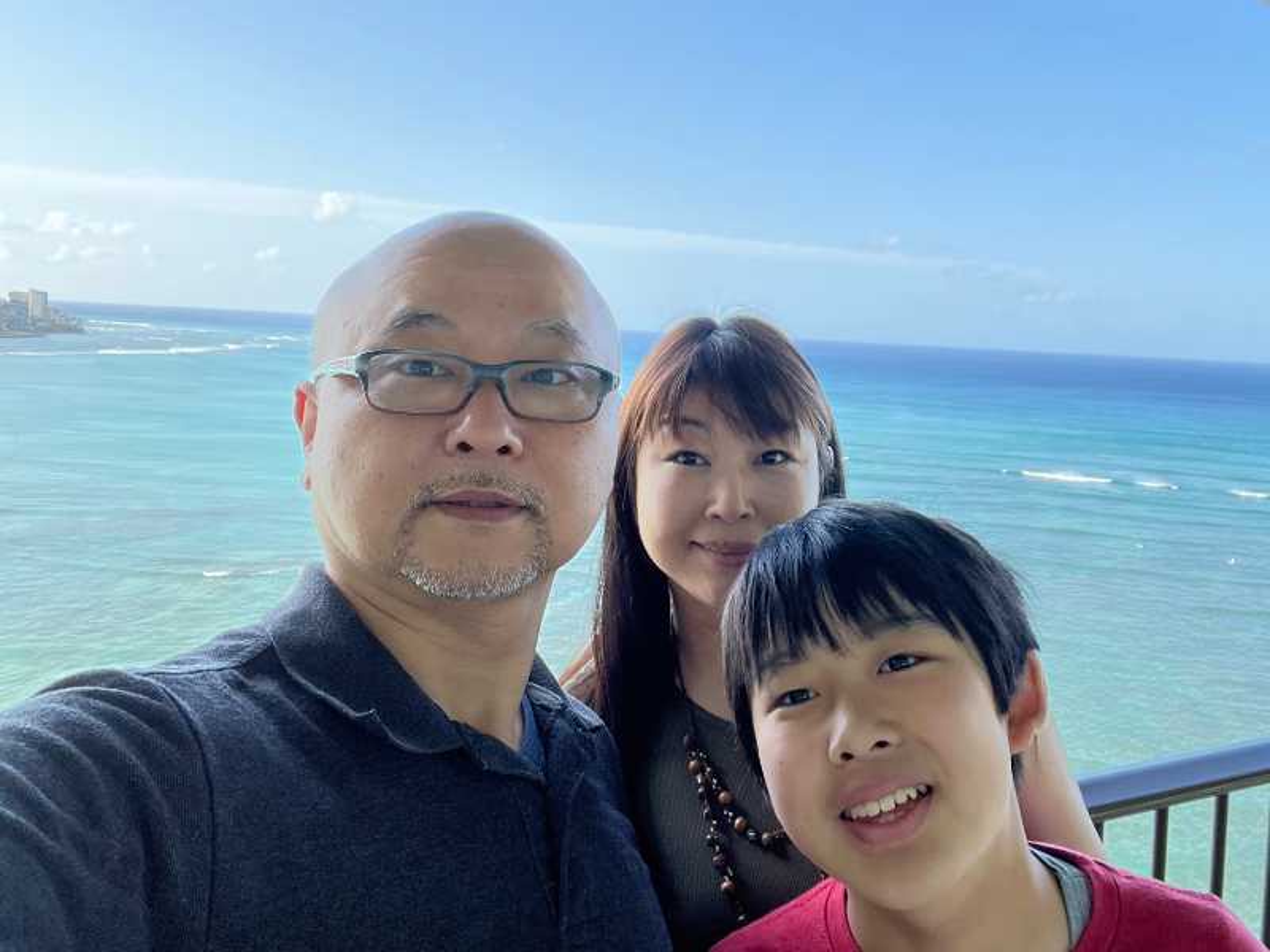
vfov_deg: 58.9
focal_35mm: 23
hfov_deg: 73.9
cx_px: 635
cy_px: 476
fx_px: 844
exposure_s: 1/203
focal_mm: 2.71
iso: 32
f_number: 2.2
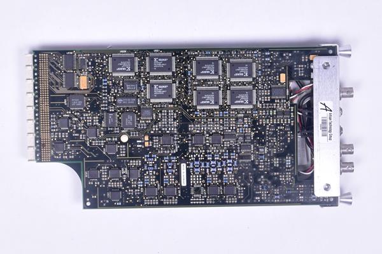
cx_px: 191
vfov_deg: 31.9
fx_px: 446
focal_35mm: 42
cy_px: 127
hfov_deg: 46.4
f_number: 11
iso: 200
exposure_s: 1/200
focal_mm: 28
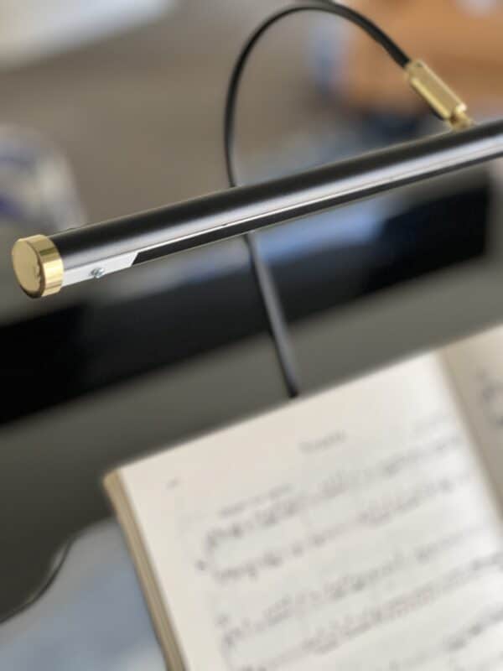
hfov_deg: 19.1
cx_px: 252
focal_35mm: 77
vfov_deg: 25.3
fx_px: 1492
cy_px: 336
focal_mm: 9
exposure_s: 1/40
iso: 320
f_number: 2.8
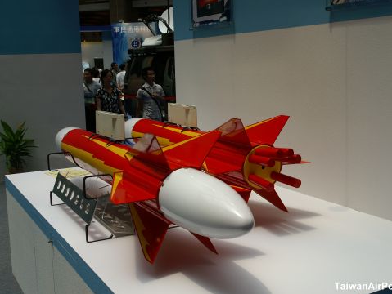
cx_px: 212
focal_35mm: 43
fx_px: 487
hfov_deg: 43.8
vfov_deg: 33.6
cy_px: 148
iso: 200
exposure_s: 1/125
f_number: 7.1
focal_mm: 26
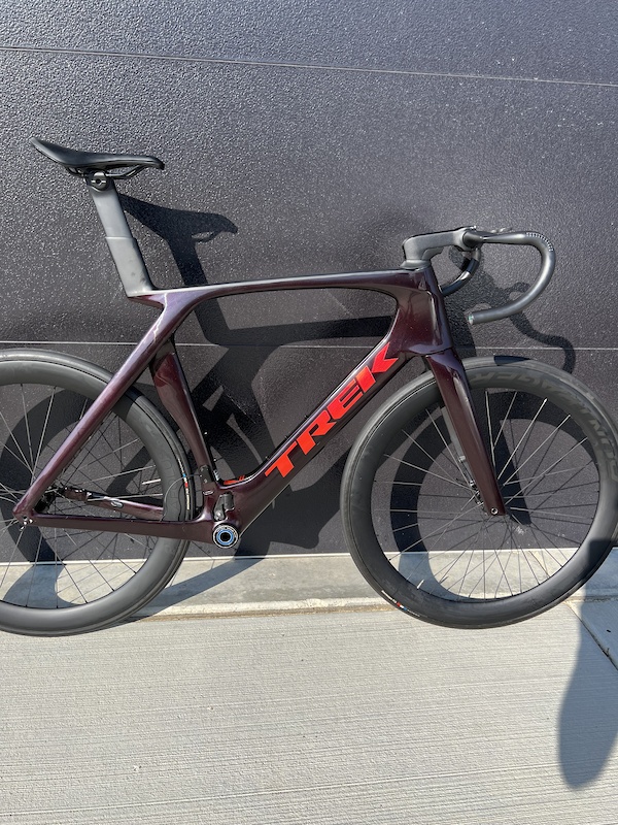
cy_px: 412
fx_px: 619
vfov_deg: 67.3
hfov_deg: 53.1
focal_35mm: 26
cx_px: 309
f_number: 1.5
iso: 50
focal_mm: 5.7
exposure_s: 1/2299
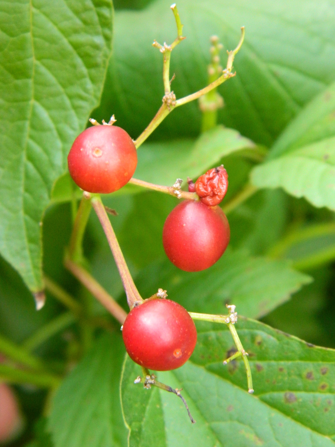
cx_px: 165
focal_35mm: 106
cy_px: 227
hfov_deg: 14.0
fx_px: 1368
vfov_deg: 18.5
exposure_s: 1/100
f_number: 4.5
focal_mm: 18.6
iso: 400
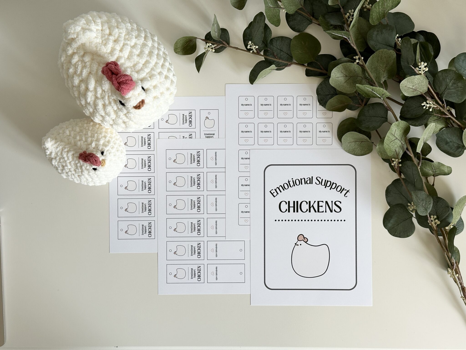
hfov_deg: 39.7
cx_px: 233
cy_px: 175
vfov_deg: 30.3
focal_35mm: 48
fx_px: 646
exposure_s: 1/121
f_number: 1.78
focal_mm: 6.86
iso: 80
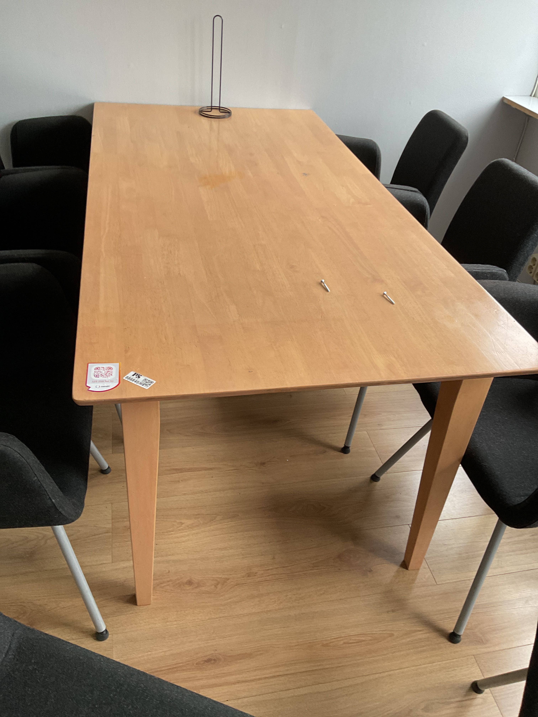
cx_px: 269
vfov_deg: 61.7
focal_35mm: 29
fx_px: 601
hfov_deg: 48.2
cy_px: 358
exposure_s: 1/87
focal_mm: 3
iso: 64
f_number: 1.8
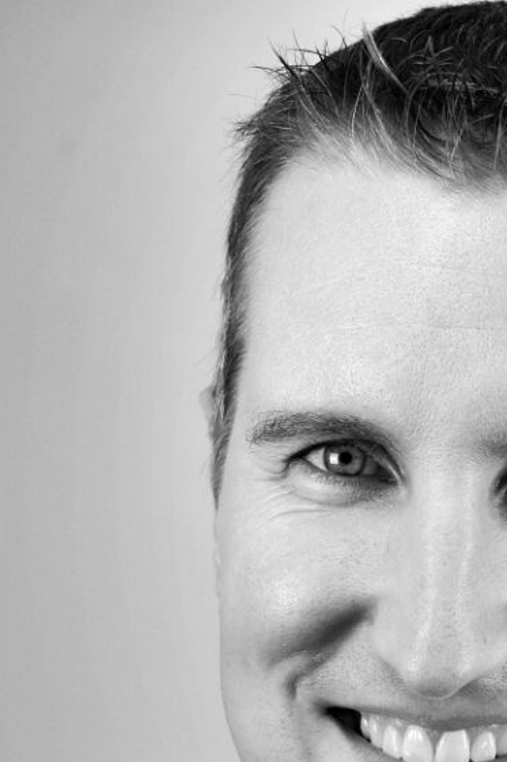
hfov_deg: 8.2
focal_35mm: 167
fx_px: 3530
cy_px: 620
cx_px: 484
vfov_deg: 12.3
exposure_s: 1/125
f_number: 5.6
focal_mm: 54
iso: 400
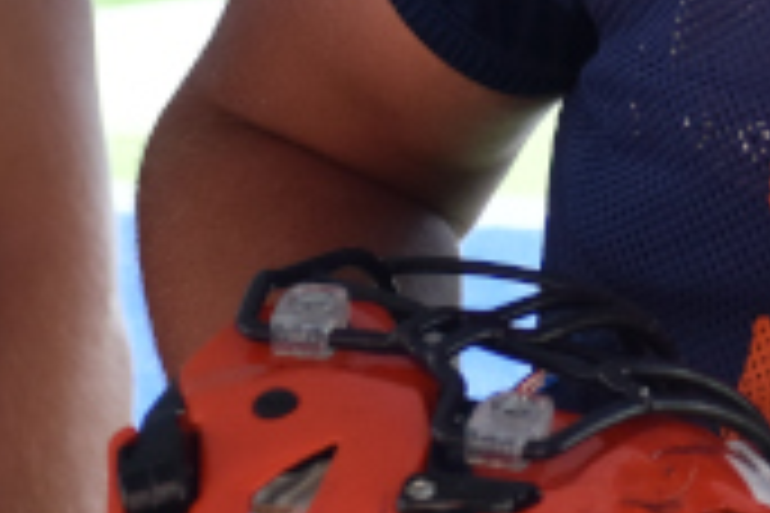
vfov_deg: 2.6
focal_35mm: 522
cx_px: 311
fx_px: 11164
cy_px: 20
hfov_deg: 4.0
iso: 400
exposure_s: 1/800
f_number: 4.5
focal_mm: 70
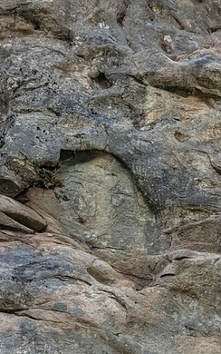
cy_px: 312
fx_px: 1059
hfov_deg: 11.9
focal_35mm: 110
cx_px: 184
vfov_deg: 18.6
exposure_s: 1/1235
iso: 40
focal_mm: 4.38
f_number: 1.73
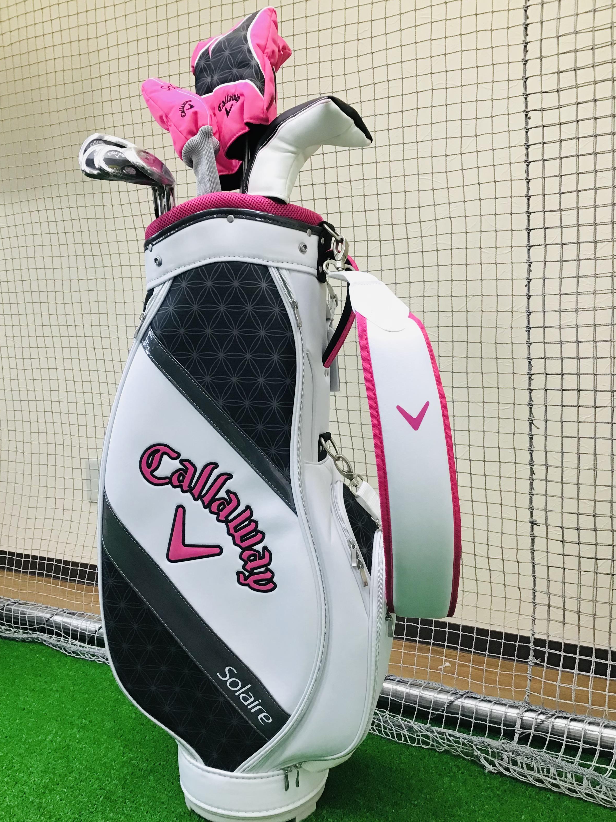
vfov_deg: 56.8
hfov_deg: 44.2
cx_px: 315
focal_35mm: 32
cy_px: 419
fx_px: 759
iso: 32
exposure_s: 1/30
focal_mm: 3.3
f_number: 2.4
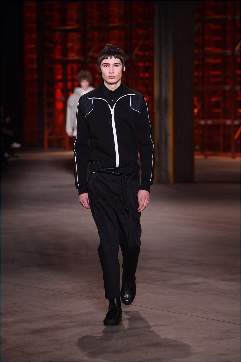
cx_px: 120
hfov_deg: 9.1
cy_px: 181
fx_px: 1507
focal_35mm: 150
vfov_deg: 13.7
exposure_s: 1/500
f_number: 4.5
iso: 2500
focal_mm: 150
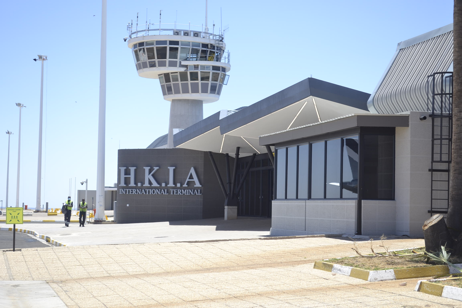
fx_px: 1059
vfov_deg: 16.6
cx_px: 231
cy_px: 154
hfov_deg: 24.6
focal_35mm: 82
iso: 100
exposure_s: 1/200
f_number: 7.1
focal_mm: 55
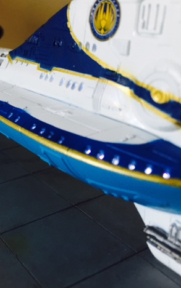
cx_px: 30
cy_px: 143
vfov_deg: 47.2
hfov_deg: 29.7
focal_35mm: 42
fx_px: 331
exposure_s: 1/30
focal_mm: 4.15
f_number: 2.2
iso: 64
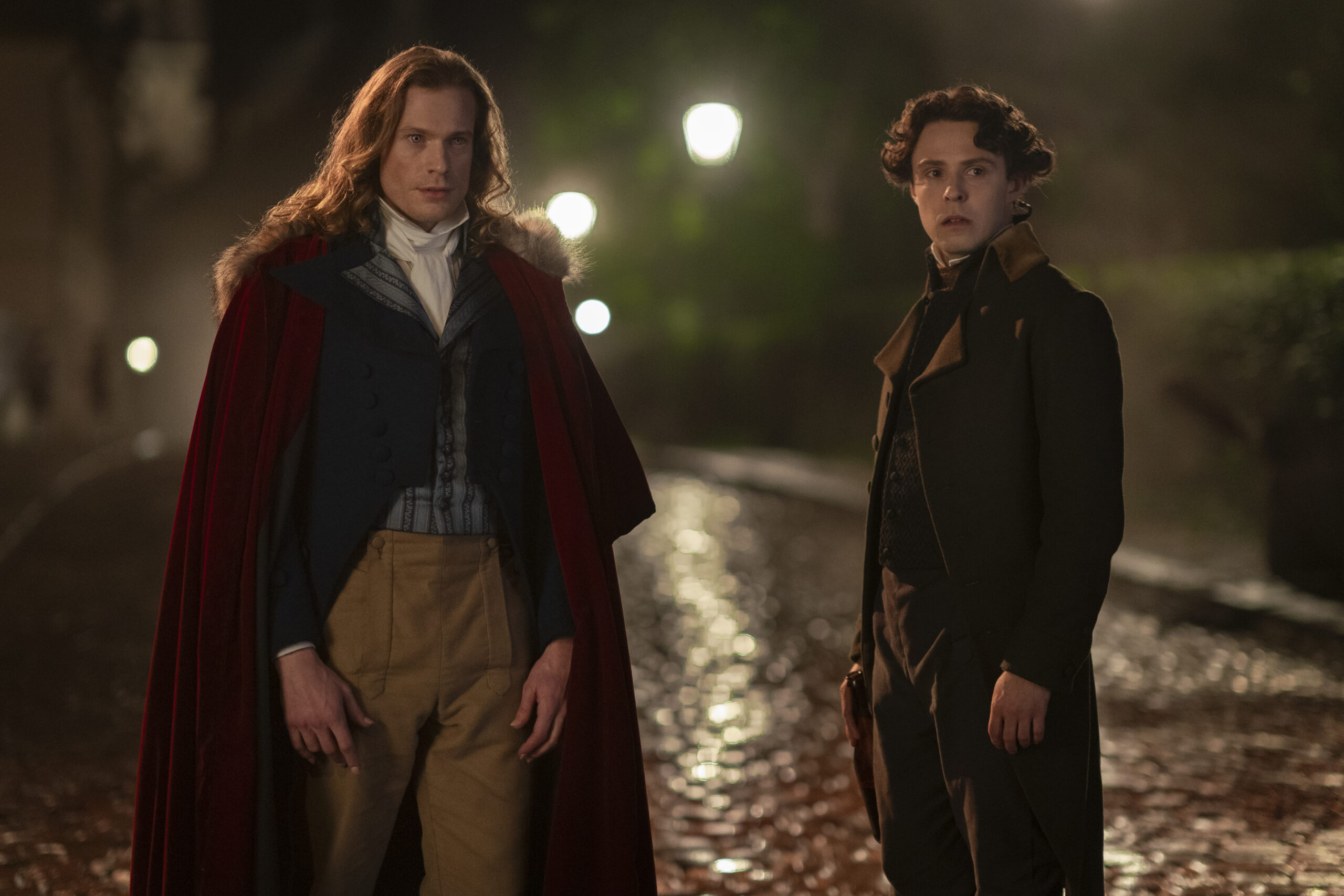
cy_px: 448
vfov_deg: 16.1
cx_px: 672
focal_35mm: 85
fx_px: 3173
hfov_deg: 23.9
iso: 4000
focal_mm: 85
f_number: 1.6
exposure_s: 1/160
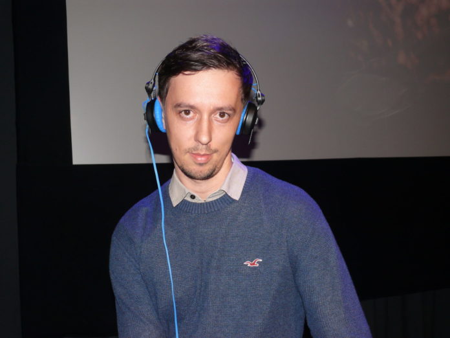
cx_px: 225
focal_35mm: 47
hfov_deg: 40.4
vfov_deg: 30.9
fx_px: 611
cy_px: 169
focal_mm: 9.9
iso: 100
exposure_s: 1/30
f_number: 3.2
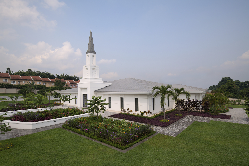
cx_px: 124
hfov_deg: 86.9
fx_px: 131
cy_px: 83
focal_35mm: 19
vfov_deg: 64.6
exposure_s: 1/200
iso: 100
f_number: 8
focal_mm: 19
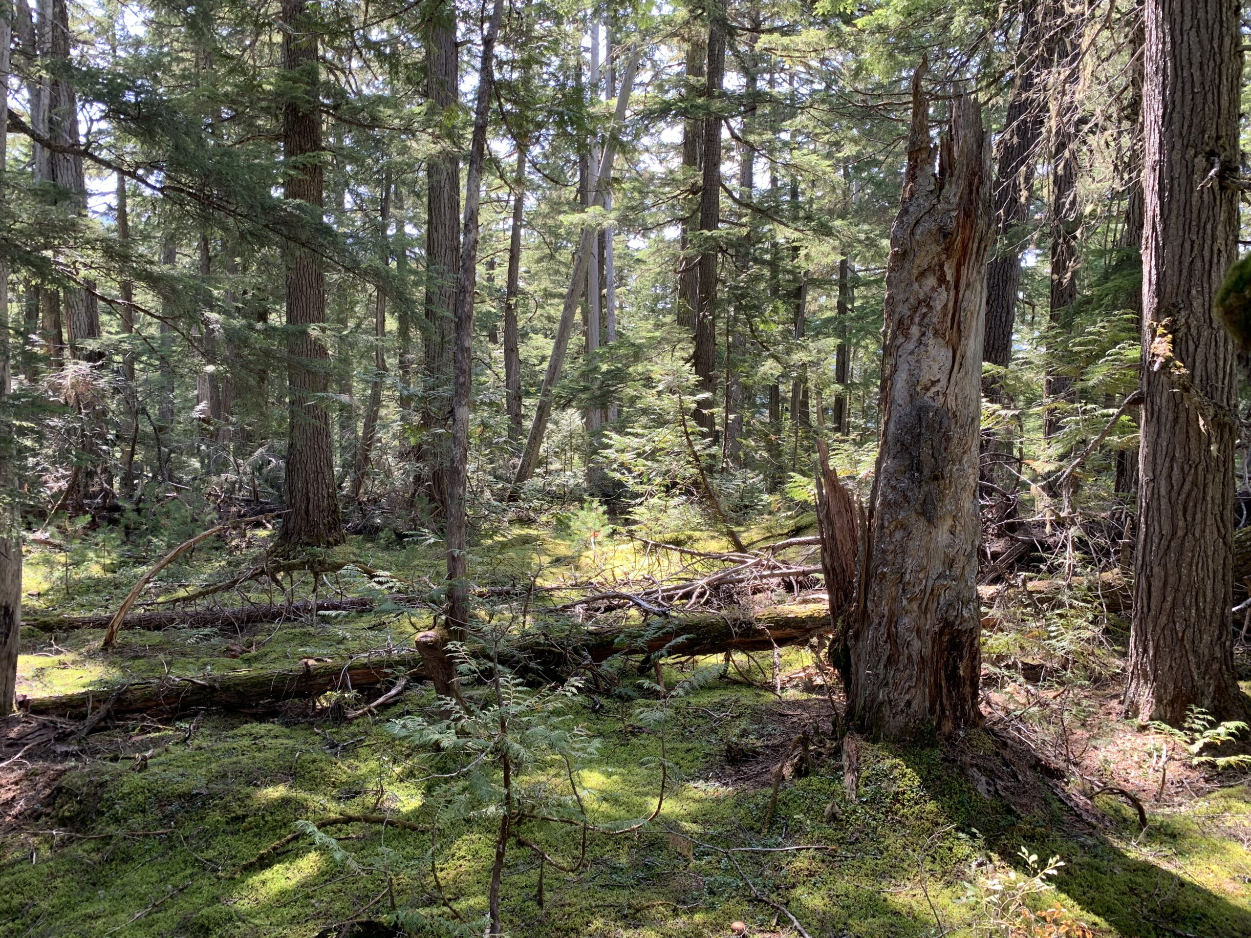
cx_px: 626
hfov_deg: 67.3
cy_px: 469
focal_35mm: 26
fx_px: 940
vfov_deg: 53.1
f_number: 1.8
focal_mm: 4.25
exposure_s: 1/122
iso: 40
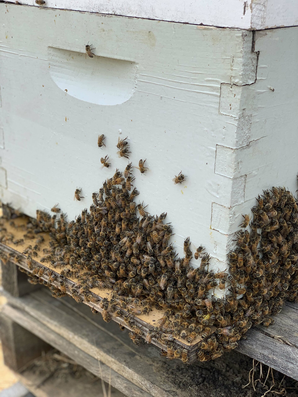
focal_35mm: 52
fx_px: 597
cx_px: 149
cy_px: 198
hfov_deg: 28.0
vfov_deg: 36.8
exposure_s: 1/585
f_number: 2.4
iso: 16
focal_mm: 6
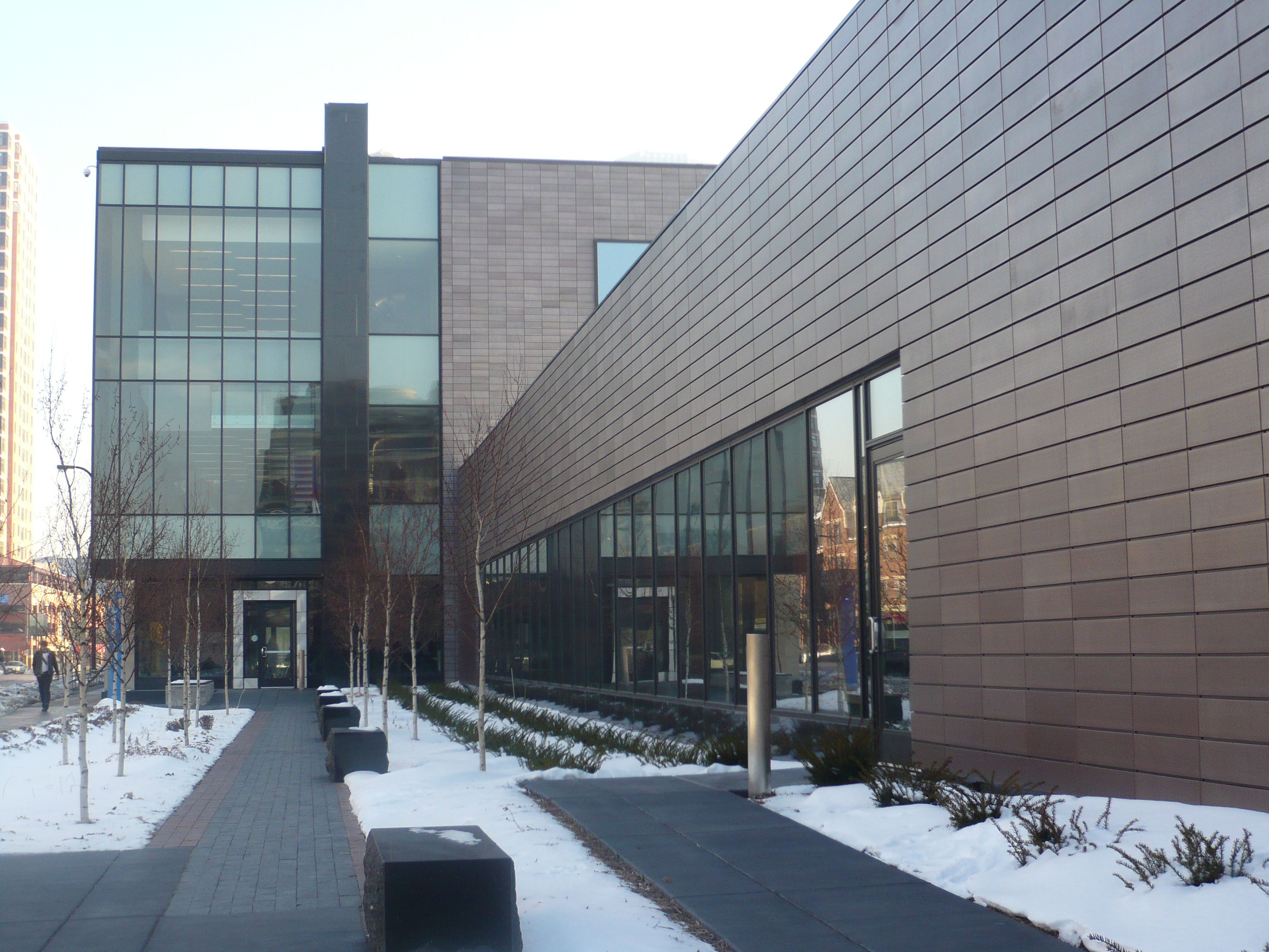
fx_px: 1760
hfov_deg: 39.7
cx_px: 634
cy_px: 476
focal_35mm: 48
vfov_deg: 30.3
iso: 100
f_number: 3.7
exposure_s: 1/200
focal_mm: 7.9
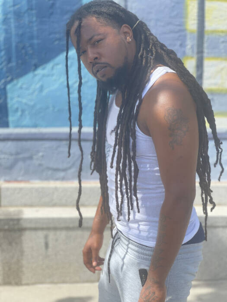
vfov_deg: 30.3
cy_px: 151
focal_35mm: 64
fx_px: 560
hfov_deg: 22.9
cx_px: 114
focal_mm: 7.5
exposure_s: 1/367
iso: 32
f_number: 2.2
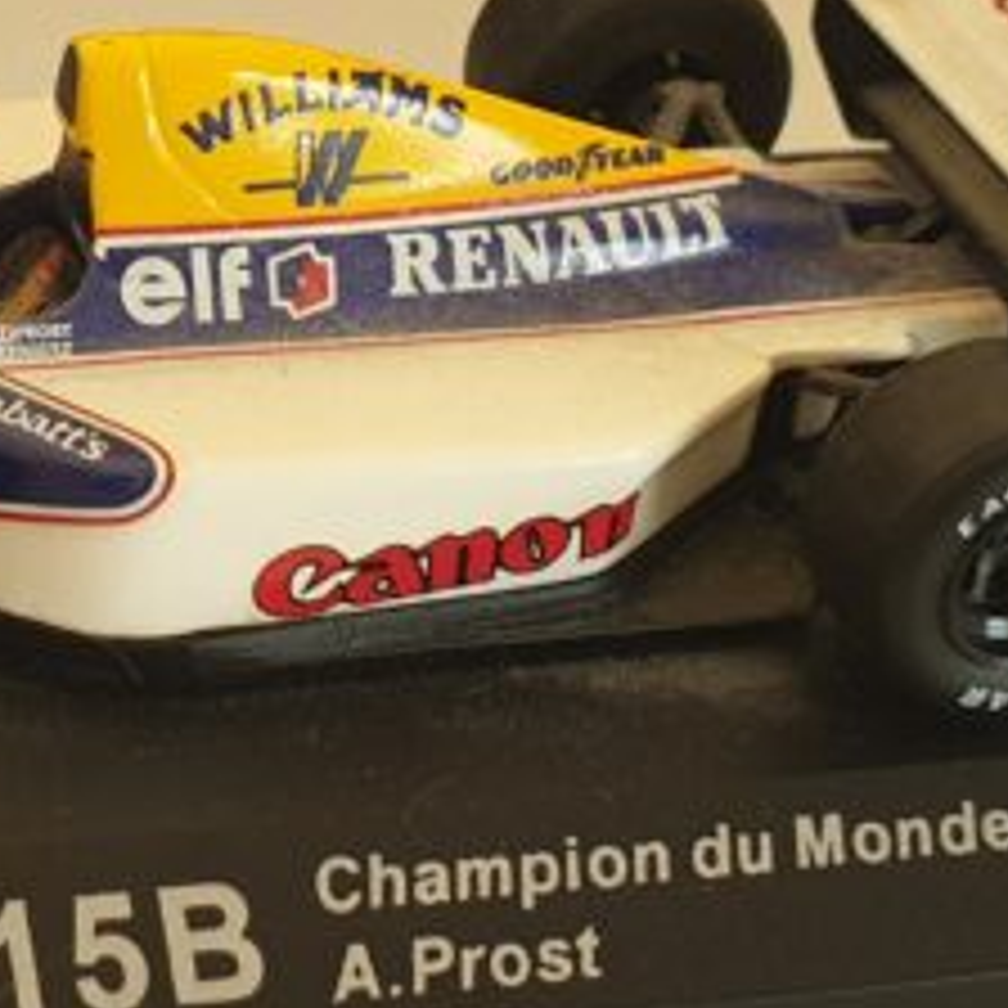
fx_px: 3459
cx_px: -144
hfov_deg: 16.0
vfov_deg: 16.4
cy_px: 117
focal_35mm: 105
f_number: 2.4
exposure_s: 1/50
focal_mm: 4.3
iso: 64
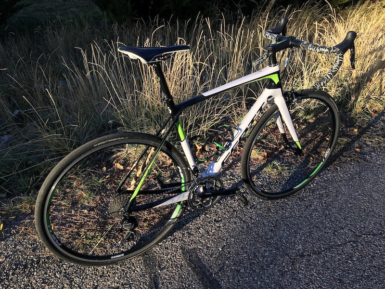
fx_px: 323
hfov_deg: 61.7
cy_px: 144
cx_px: 192
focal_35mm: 29
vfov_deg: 48.2
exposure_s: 1/295
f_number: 2.2
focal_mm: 4.15
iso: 25
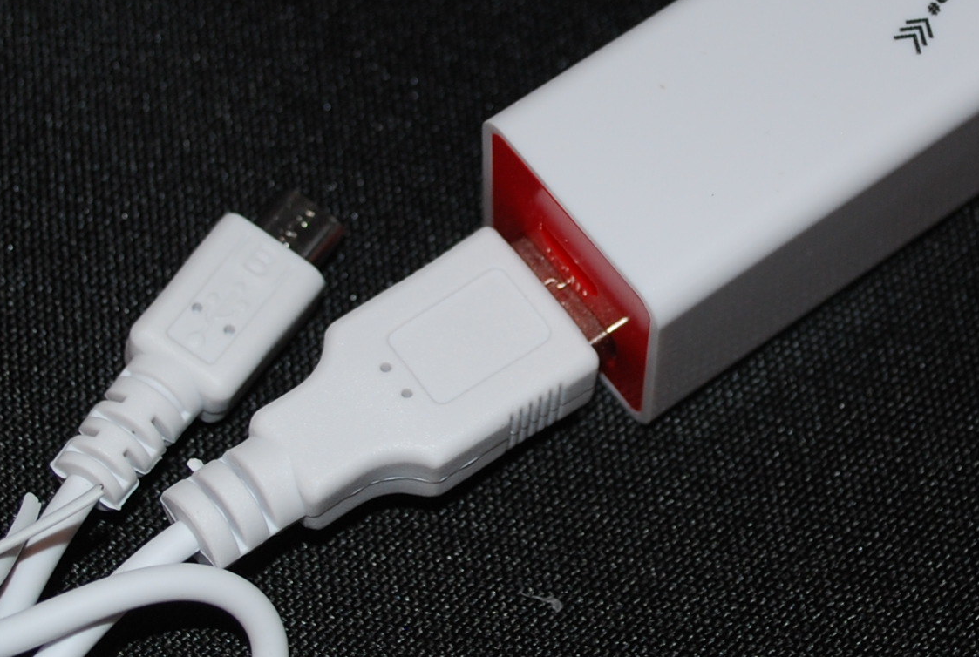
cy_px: 222
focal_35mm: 116
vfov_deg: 11.9
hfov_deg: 17.5
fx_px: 3161
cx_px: 716
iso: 200
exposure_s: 1/60
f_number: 4.8
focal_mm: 30
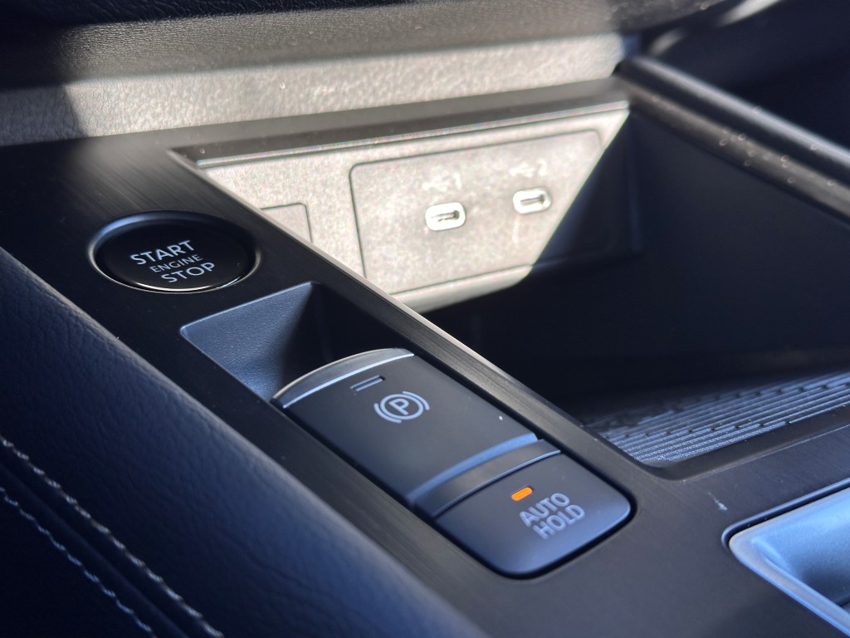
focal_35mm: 48
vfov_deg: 30.3
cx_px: 425
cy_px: 319
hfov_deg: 39.7
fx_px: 1179
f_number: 1.78
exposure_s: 1/121
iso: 64
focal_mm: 6.86
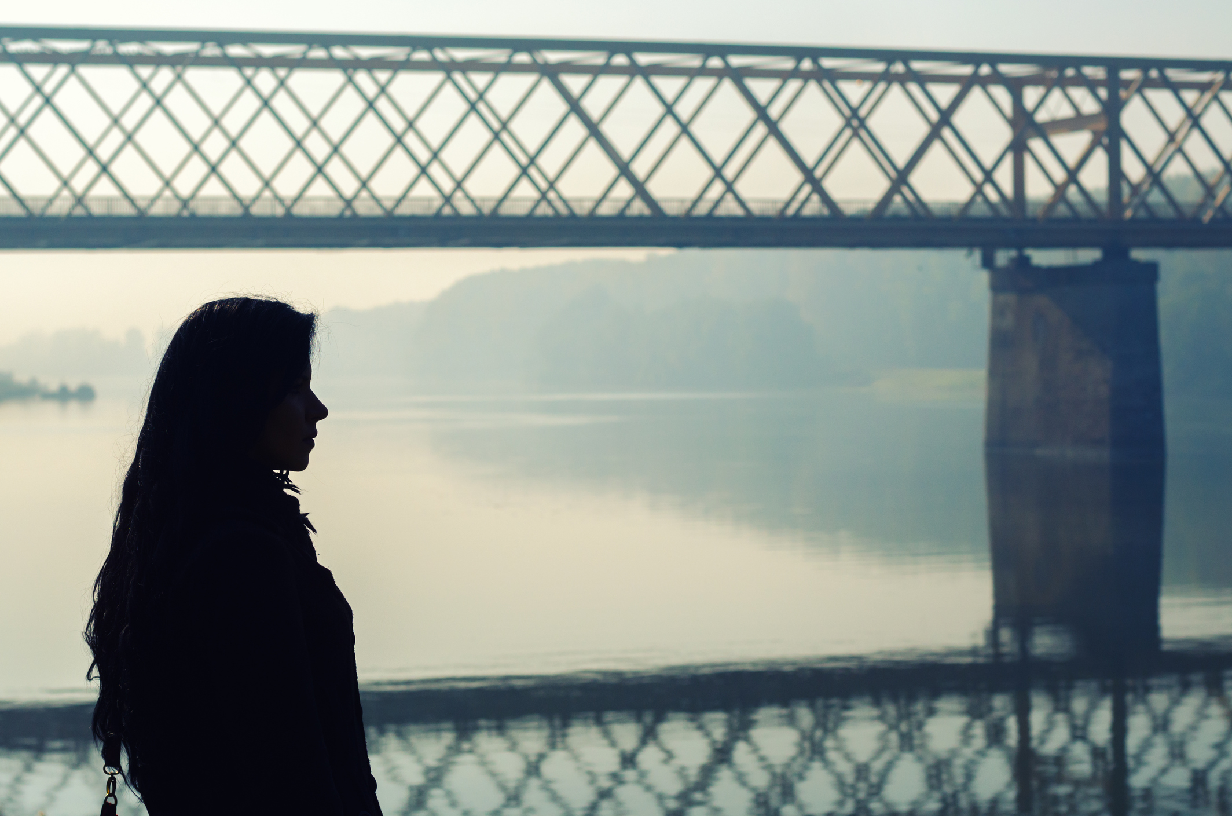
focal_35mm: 75
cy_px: 408
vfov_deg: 18.1
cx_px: 616
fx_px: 2561
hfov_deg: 27.0
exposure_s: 1/6400
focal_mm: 50
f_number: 5
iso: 200
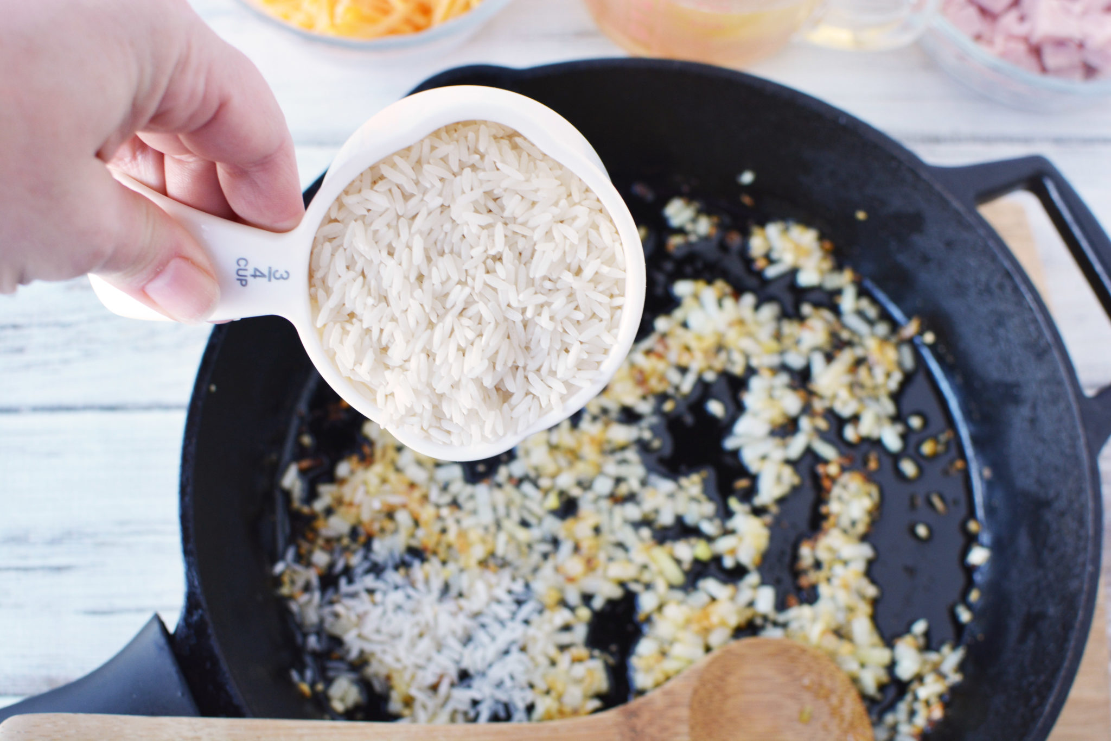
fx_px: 1620
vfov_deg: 25.7
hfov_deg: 37.9
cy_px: 370
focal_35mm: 52
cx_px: 556
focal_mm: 35
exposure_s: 1/80
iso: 400
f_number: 4.5
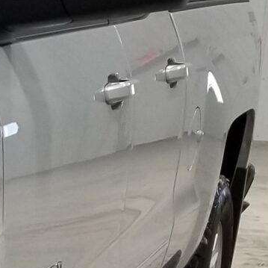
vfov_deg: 10.4
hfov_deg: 8.7
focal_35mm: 164
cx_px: -549
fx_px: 1437
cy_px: 356
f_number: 1.7
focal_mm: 4.25
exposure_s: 1/60
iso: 80
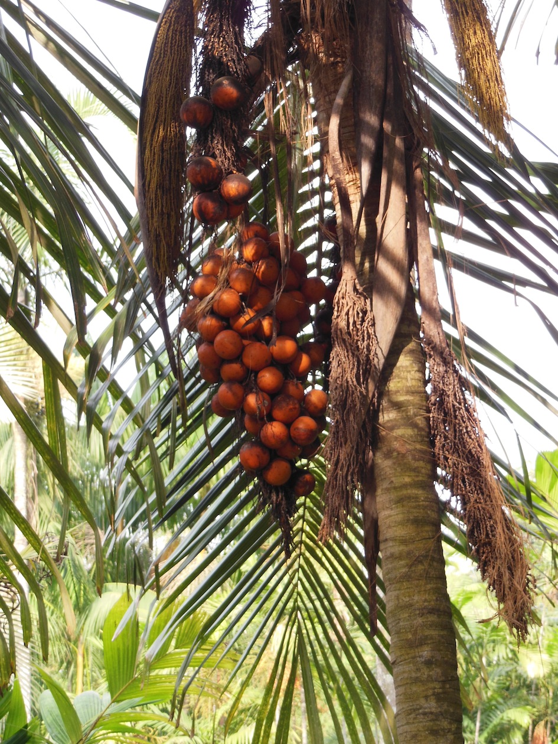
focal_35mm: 124
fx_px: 2665
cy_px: 372
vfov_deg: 15.9
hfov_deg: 12.0
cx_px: 279
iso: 125
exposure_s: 1/30
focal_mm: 22.1
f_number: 5.7
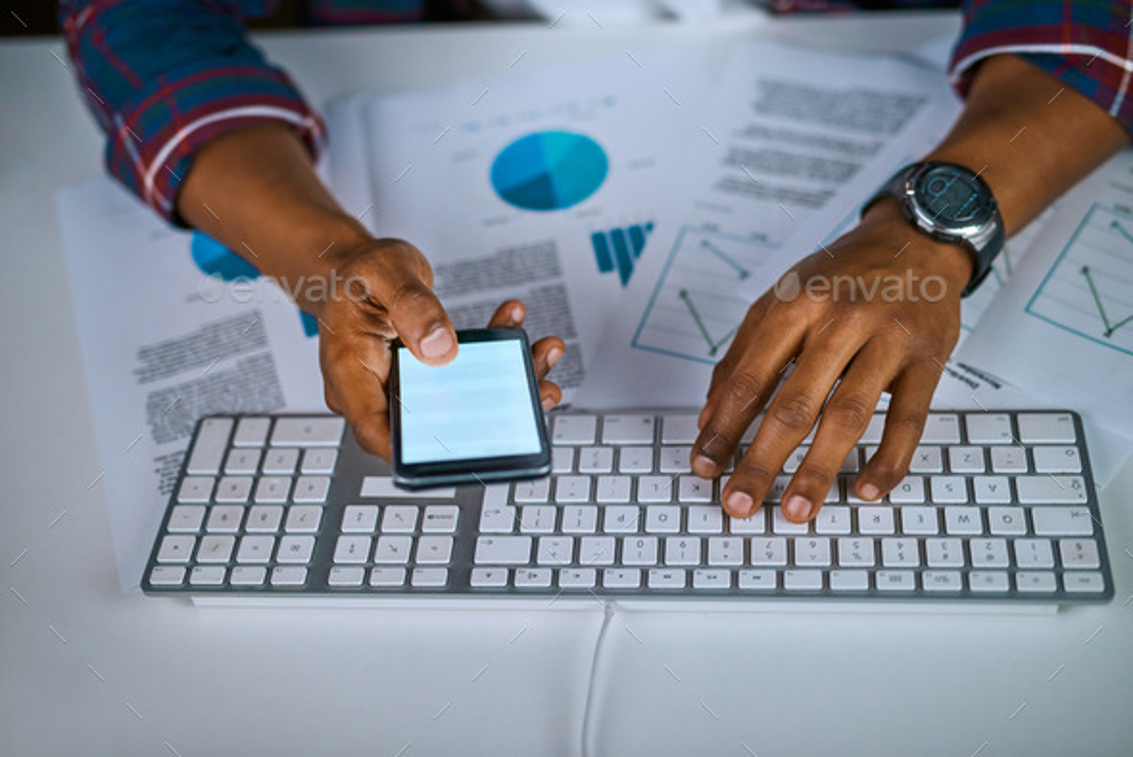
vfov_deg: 27.0
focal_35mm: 50
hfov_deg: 39.6
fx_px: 1574
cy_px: 378
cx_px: 566
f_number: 1.8
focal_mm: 50
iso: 640
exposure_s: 1/125
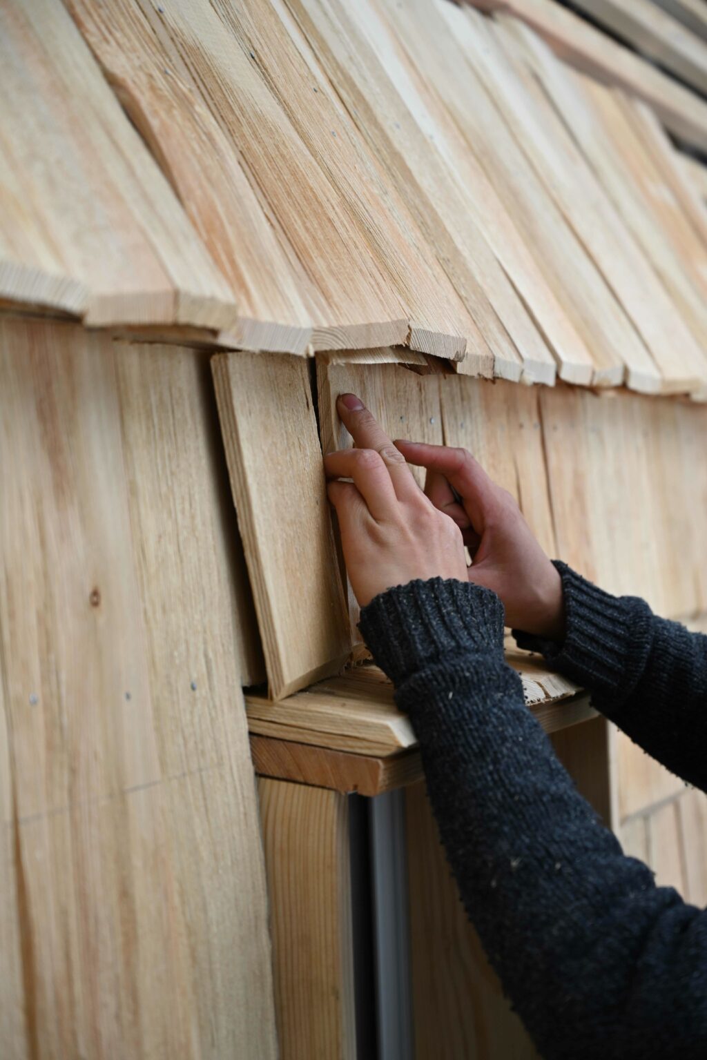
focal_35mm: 70
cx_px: 354
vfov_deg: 28.8
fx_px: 2062
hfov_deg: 19.5
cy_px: 530
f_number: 4.5
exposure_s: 1/250
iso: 200
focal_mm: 70
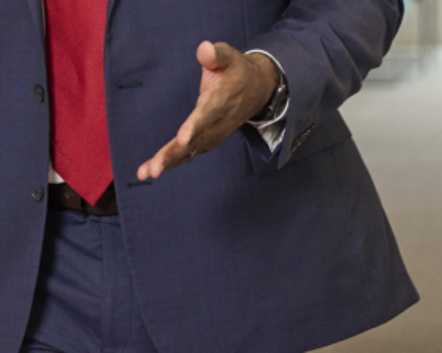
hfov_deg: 4.9
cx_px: -86
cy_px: -36
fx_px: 5175
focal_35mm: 396
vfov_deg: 3.9
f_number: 5
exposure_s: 1/160
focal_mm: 99
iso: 1600
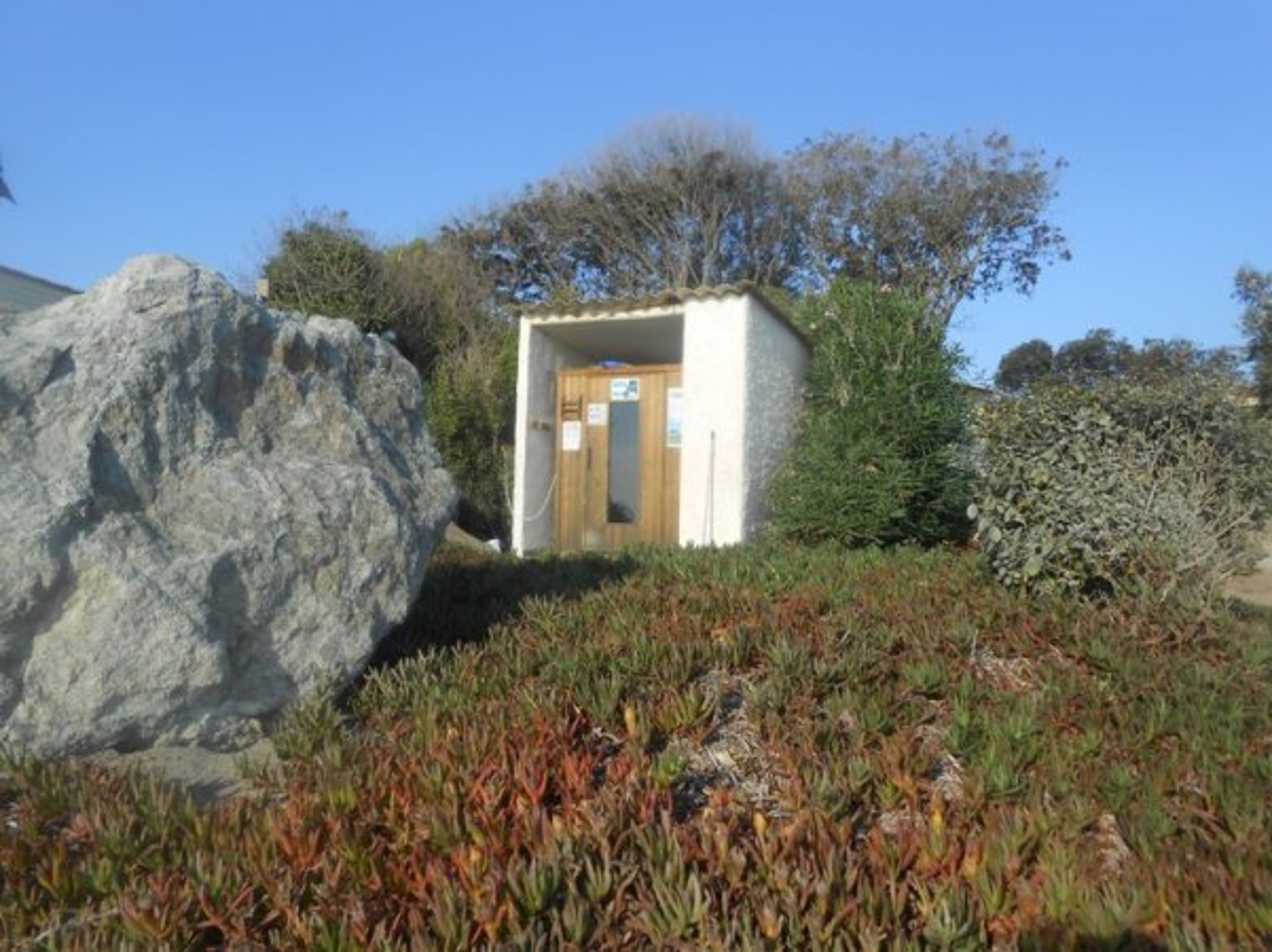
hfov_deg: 67.3
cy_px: 476
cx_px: 636
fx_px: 955
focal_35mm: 26
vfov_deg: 53.0
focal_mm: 4.6
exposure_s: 1/640
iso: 80
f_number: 3.5
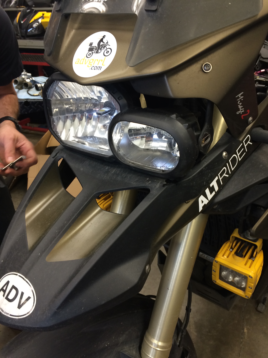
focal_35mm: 29
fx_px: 299
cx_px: 134
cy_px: 179
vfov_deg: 61.7
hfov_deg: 48.2
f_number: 2.2
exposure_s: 1/30
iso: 80
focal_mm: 4.15
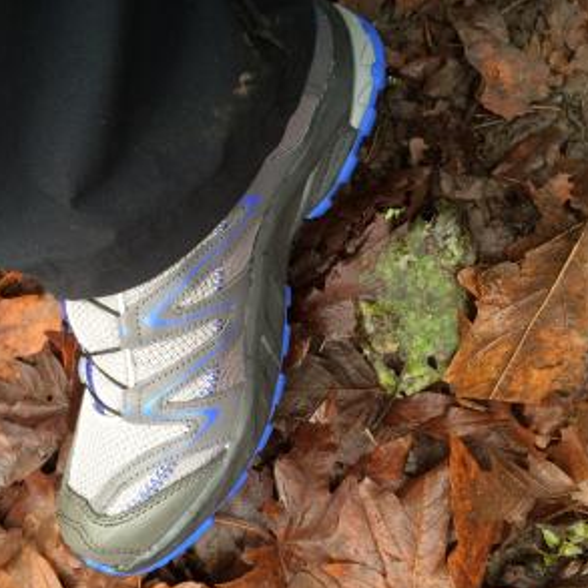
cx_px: 231
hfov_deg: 46.9
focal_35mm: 35
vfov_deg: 47.2
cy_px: 299
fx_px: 673
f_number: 2.2
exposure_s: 1/30
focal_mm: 4.15
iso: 50
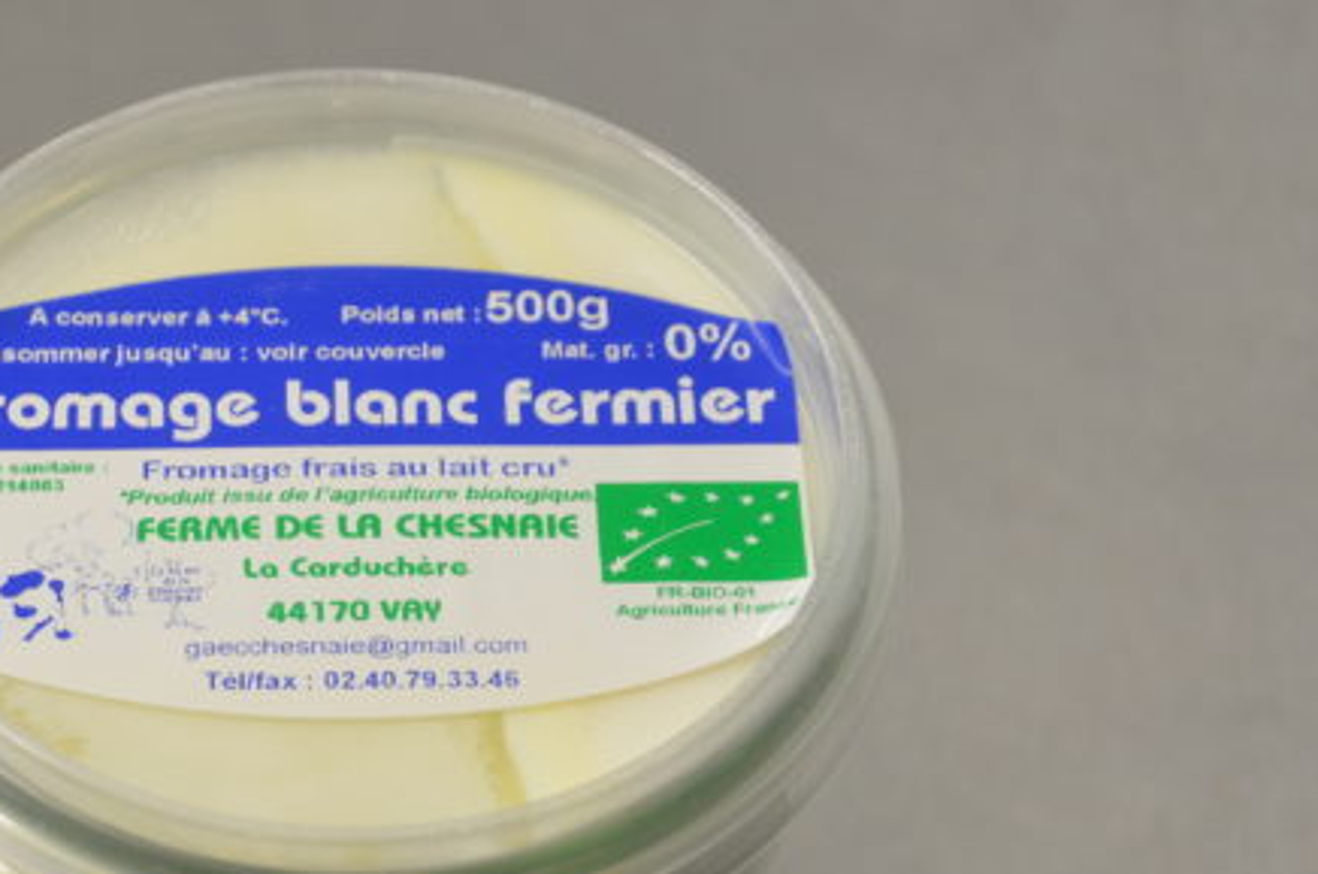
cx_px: 333
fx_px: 4824
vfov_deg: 10.3
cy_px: 649
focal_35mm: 132
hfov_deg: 15.5
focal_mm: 50
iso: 800
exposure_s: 1/60
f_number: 5.6
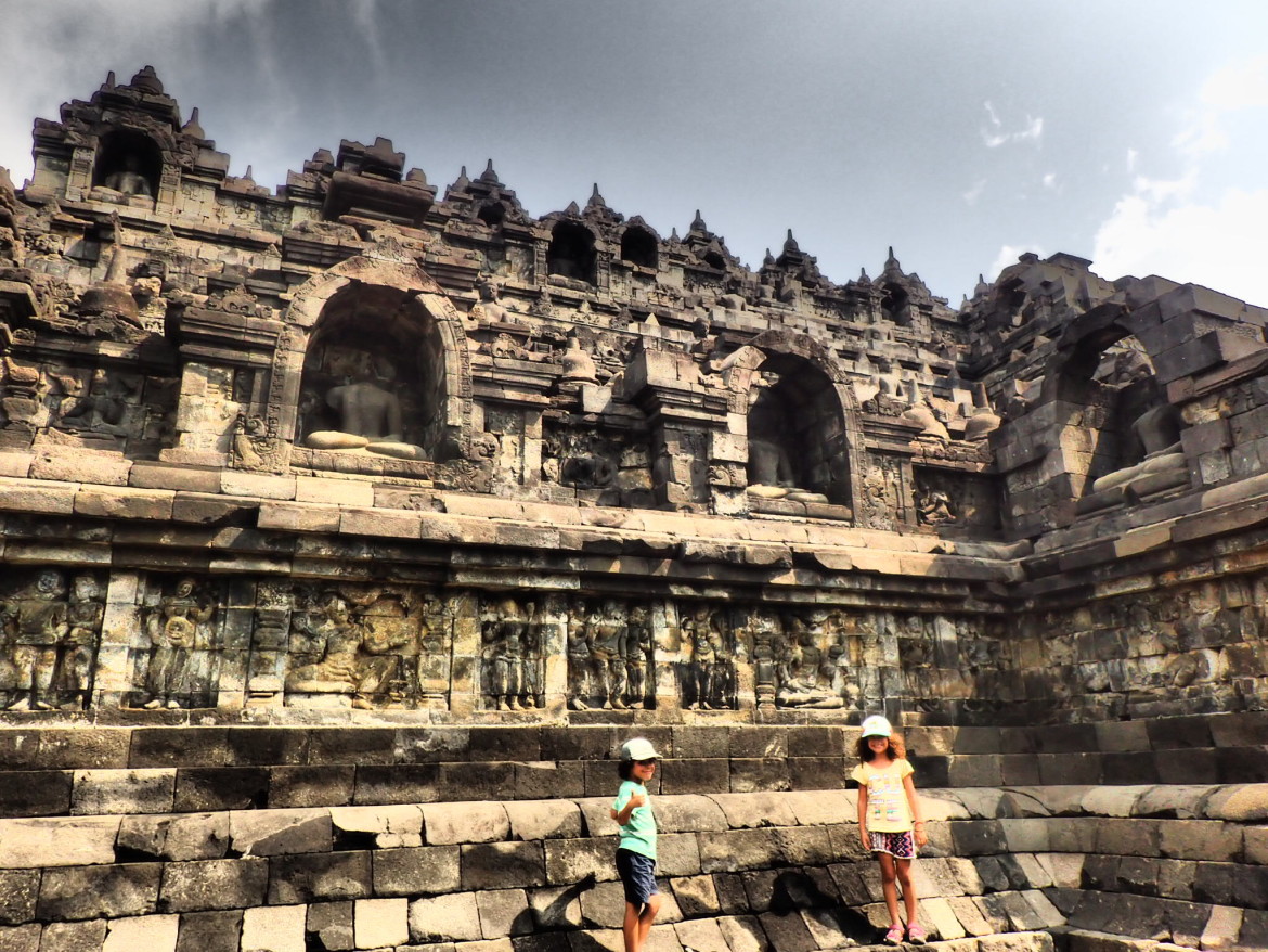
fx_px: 916
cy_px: 476
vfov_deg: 54.9
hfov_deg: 69.4
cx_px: 634
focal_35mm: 25
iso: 100
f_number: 2.8
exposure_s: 1/1600
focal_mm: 4.5
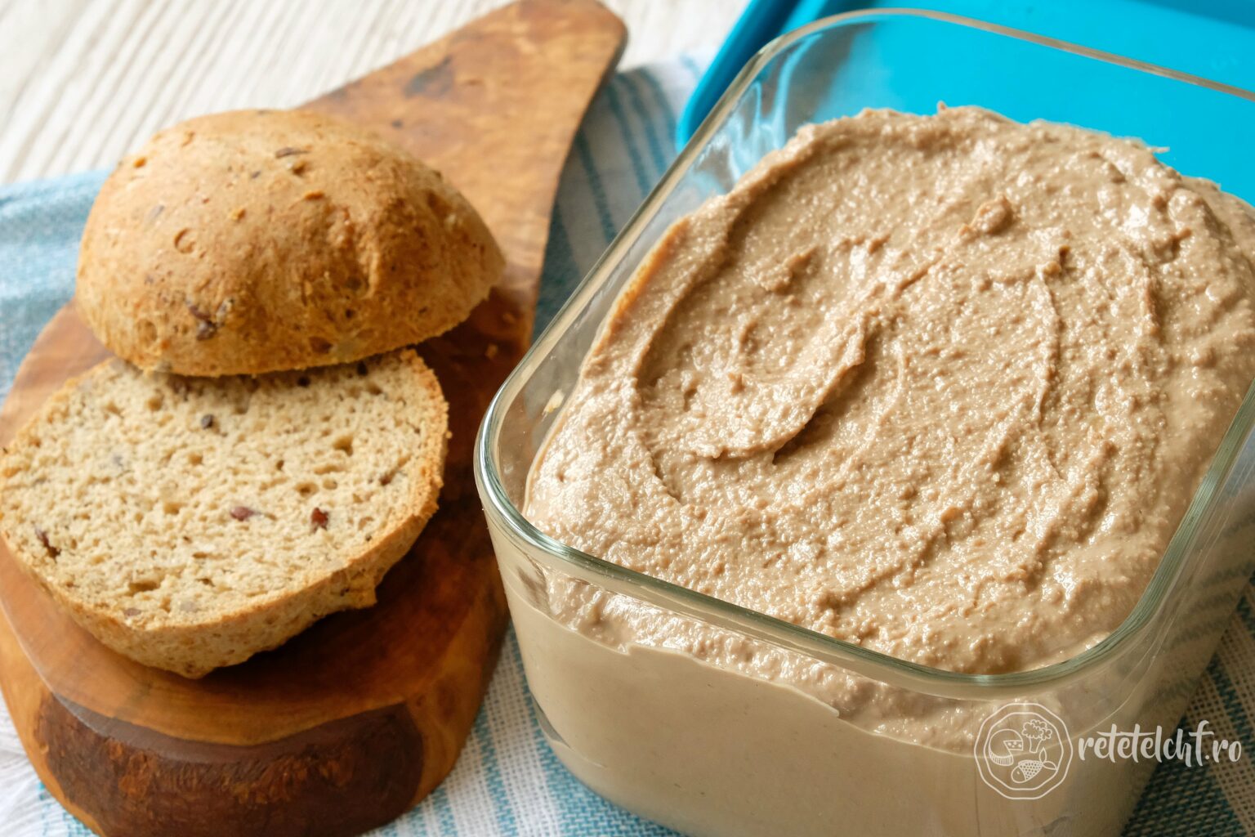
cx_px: 628
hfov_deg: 24.5
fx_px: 2893
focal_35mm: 83
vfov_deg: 16.5
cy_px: 418
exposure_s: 1/6.5
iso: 3200
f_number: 14
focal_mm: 55
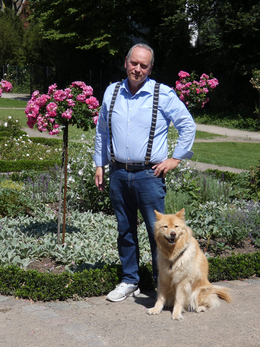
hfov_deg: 21.0
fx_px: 701
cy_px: 174
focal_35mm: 70
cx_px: 130
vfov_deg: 27.8
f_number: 4.3
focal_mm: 12.5
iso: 80
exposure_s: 1/800
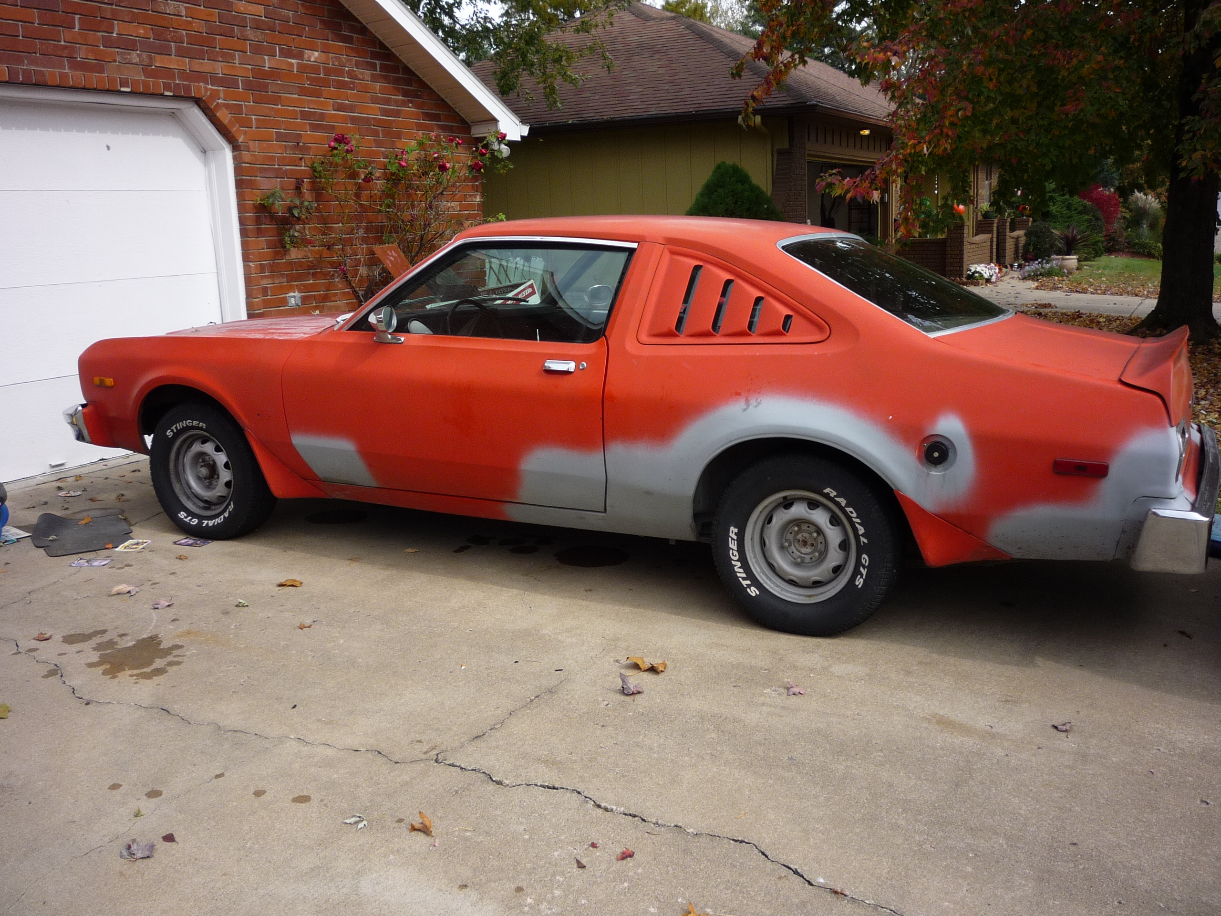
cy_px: 458
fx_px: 1129
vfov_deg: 44.2
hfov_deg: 56.8
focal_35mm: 32
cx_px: 610
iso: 100
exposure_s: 1/320
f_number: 4
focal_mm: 5.2
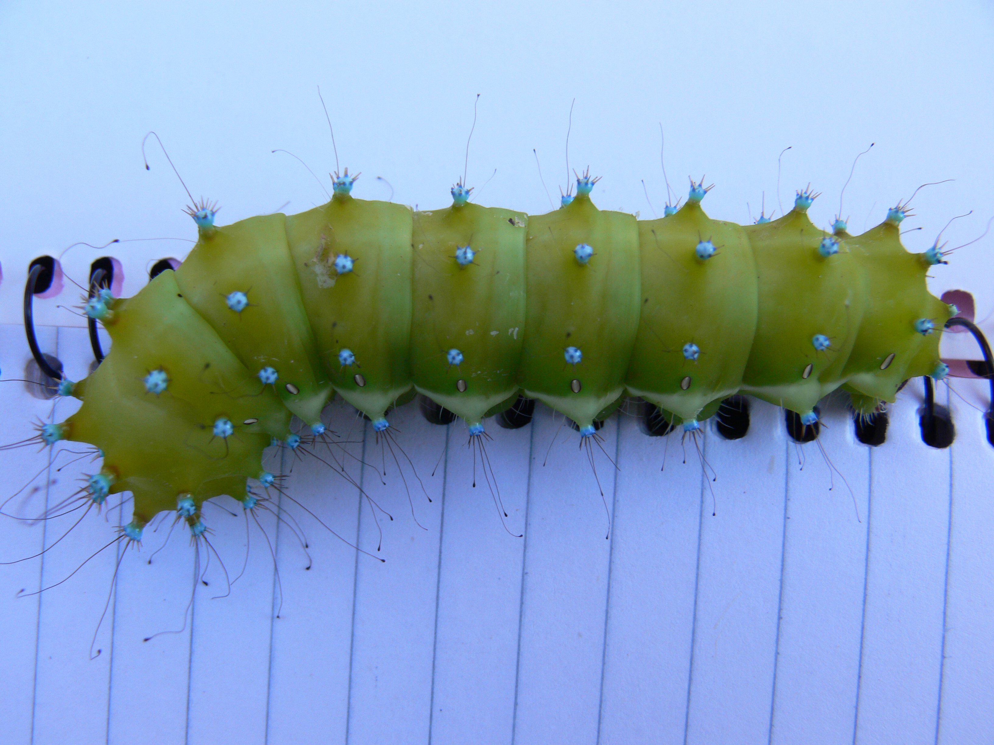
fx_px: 1005
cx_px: 497
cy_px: 372
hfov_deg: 52.6
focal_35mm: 35
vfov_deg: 40.7
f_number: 4.5
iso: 80
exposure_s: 1/100
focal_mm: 7.4
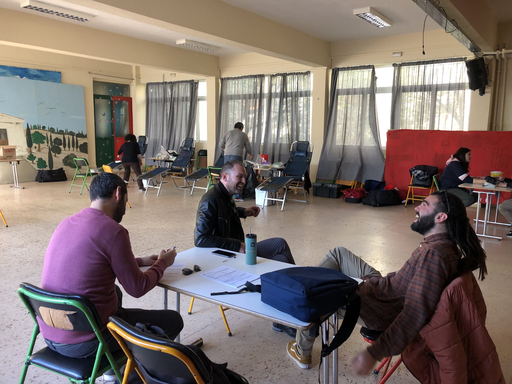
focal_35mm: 28
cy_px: 192
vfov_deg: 49.7
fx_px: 414
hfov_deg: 63.4
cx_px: 256
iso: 32
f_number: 1.8
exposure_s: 1/24
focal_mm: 4
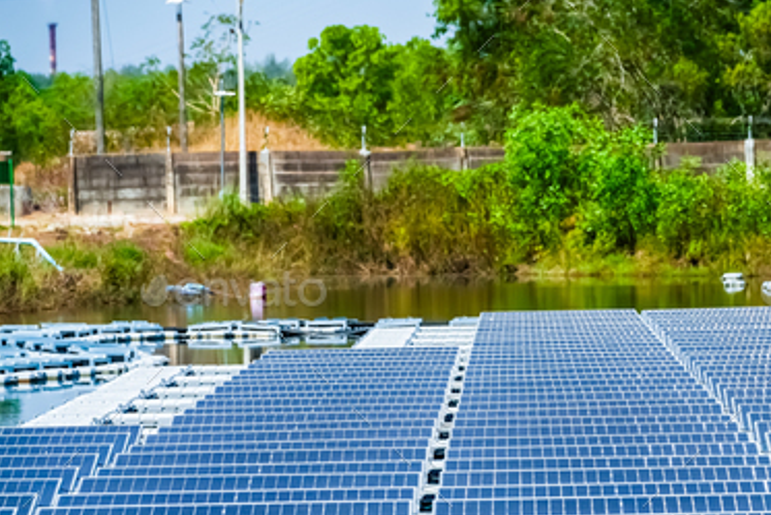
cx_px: 537
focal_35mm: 237
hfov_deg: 8.7
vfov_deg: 5.8
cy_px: 388
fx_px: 5077
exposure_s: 1/1000
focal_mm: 150
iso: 100
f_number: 4.5
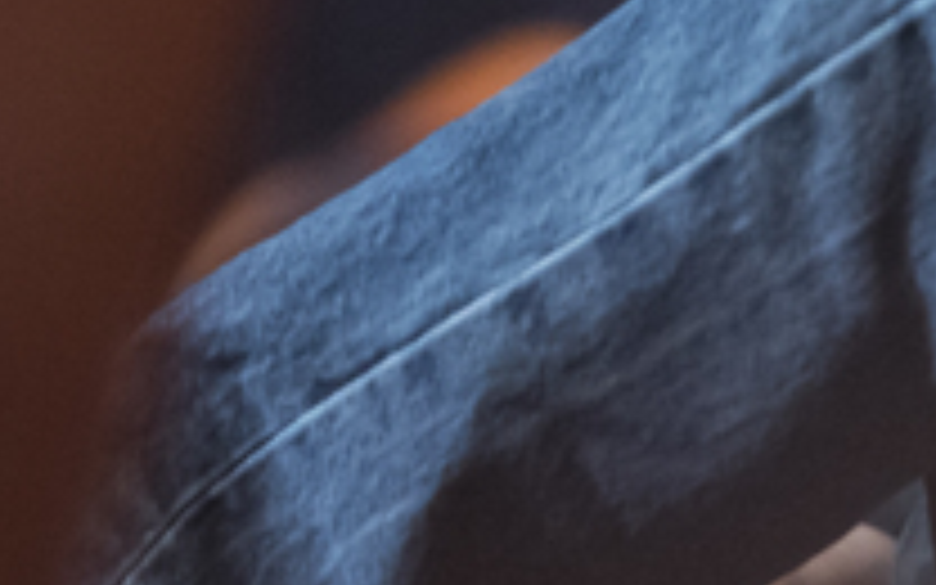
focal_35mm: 1059
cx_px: 754
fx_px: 27014
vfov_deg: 1.2
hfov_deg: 2.0
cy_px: -549
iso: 6400
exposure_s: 1/60
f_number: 2.8
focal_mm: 200
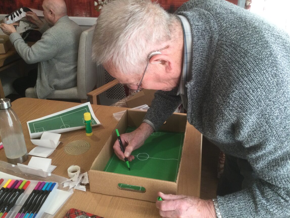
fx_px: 260
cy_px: 109
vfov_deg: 45.4
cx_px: 145
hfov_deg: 58.4
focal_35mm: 31
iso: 50
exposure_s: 1/33
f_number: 2.4
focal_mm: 3.3
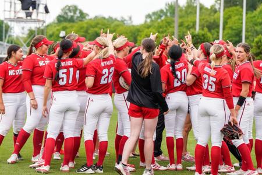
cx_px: 131
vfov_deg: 14.1
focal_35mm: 97
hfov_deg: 21.0
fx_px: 706
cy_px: 88
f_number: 3.5
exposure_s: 1/800
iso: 320
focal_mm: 97
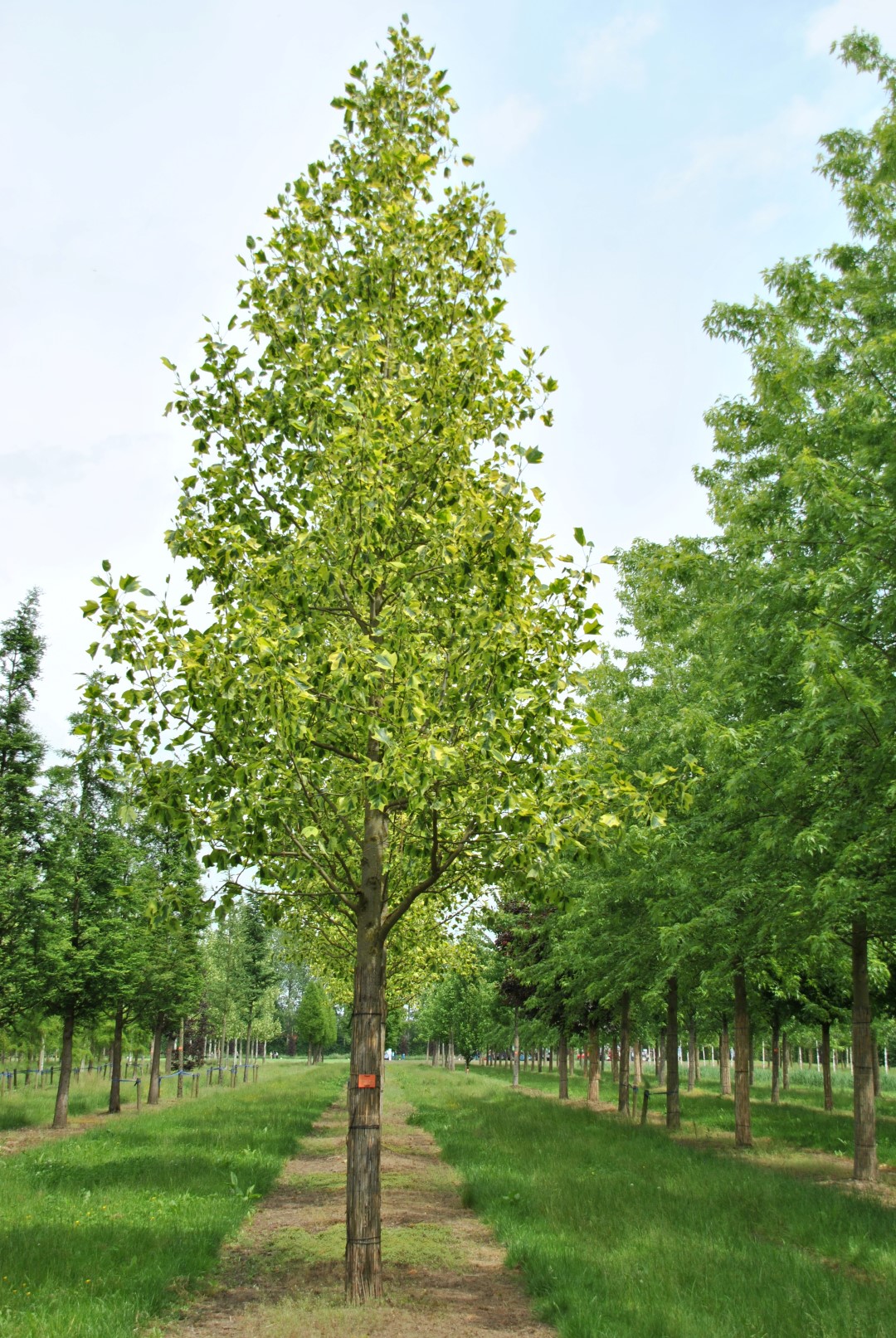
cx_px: 448
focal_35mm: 38
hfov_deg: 35.6
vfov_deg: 51.2
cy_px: 669
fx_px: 1396
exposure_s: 1/250
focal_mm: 25
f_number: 8
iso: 100
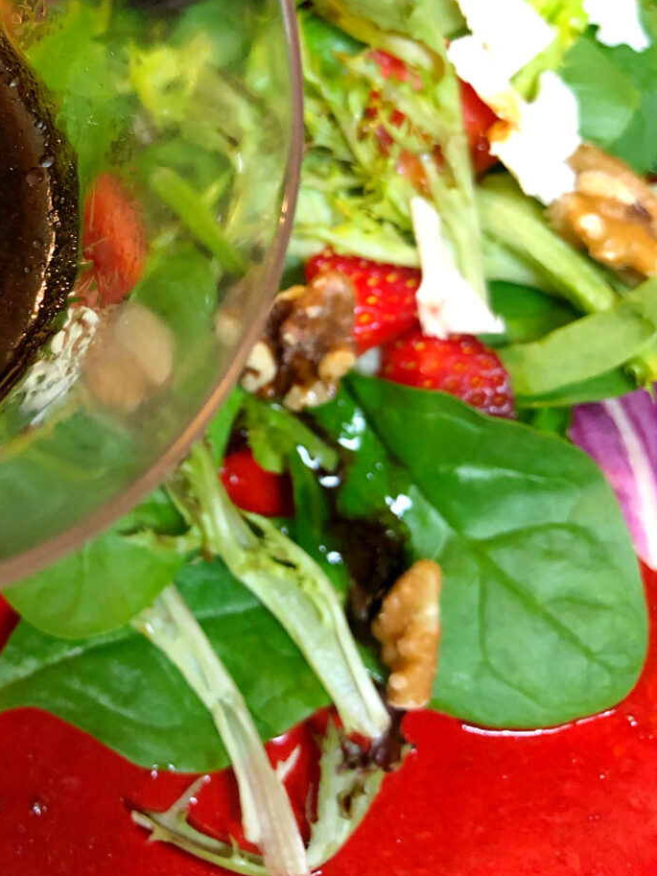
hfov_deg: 30.9
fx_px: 1164
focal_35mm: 46
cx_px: 153
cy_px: 249
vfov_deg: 40.4
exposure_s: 1/9
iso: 100
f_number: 1.8
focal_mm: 3.99
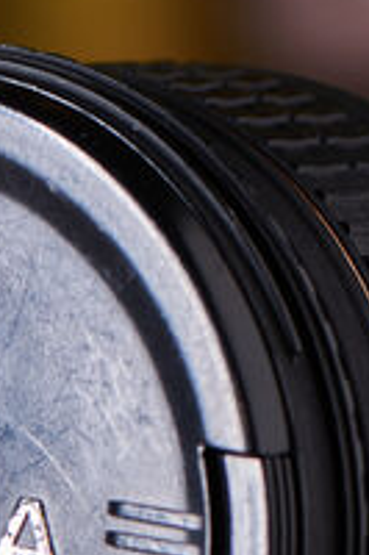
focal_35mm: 421
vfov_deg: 4.9
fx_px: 6484
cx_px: 169
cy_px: 358
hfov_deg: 3.3
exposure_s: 1/1.59
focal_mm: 105
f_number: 7.1
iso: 200
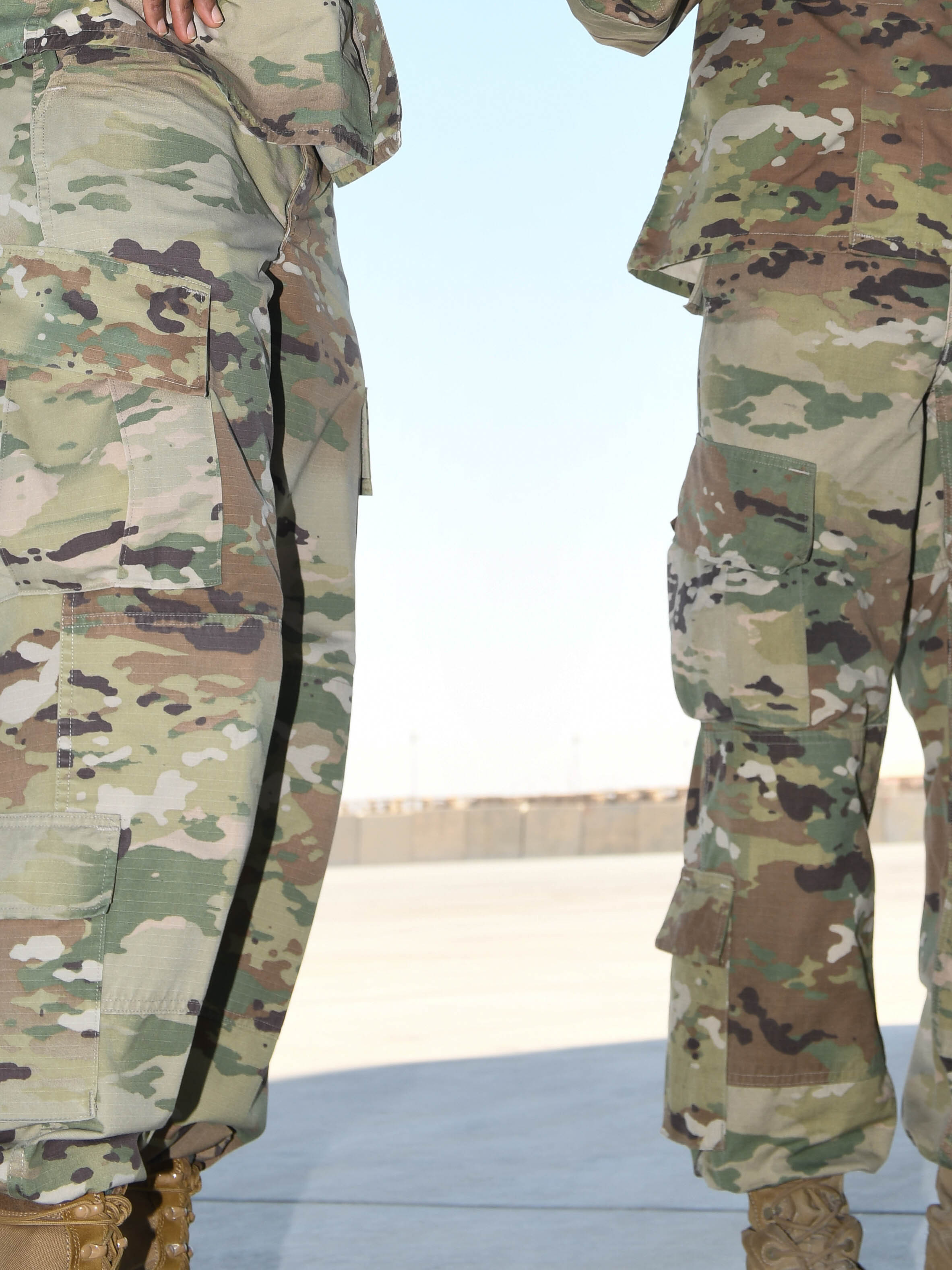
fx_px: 2677
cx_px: 583
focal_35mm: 73
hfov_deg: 20.1
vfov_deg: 24.1
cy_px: -280
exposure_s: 1/160
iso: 125
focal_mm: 29
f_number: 8
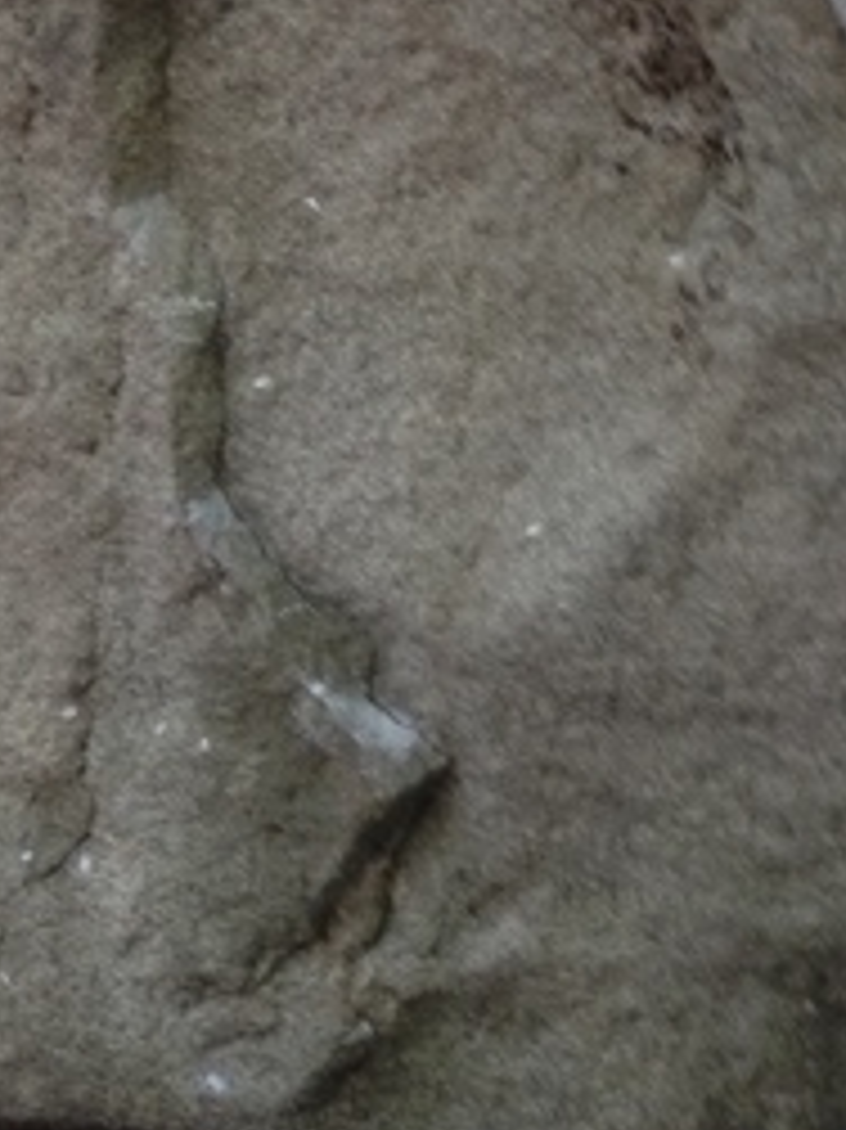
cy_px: 176
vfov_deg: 24.2
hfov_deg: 18.4
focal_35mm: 79
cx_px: 94
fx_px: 2576
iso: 100
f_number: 2.4
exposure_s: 1/20
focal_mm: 4.12
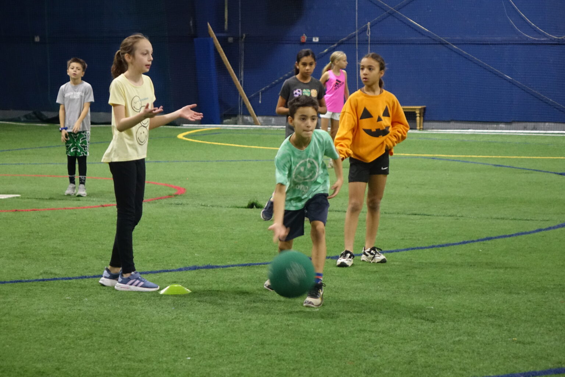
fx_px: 1836
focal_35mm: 117
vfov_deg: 11.7
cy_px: 188
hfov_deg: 17.5
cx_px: 282
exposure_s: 1/125
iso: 2500
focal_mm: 42.73
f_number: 2.8
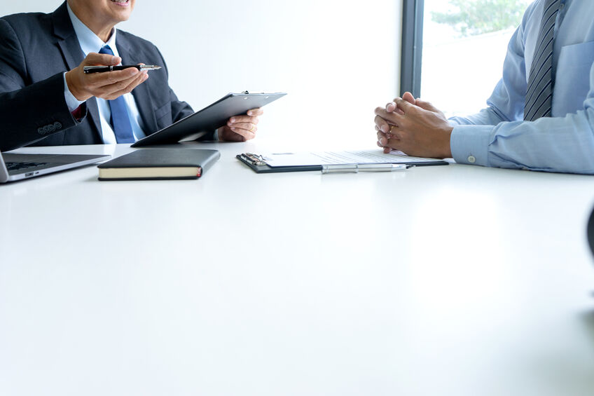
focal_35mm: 29
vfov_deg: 44.9
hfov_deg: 63.7
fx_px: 478
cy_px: 198
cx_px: 297
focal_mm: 29
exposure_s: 1/100
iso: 320
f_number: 4.5
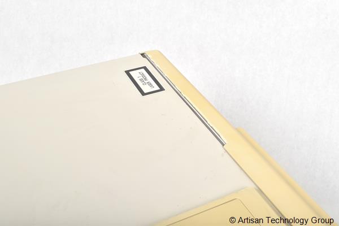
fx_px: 410
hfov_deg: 45.0
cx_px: 170
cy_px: 113
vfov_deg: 30.8
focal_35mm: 44
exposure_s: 1/200
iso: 200
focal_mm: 29
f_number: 20
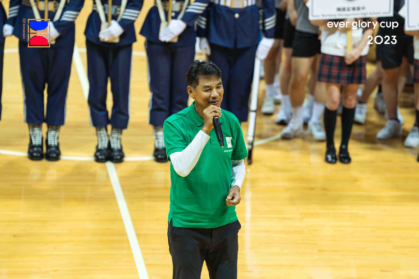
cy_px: 140
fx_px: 2328
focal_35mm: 200
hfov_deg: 10.3
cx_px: 210
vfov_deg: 6.9
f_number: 3.5
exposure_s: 1/250
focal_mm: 200
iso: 640
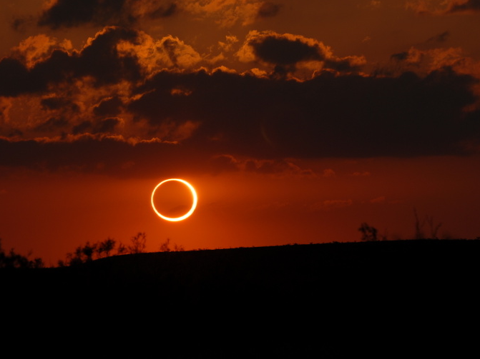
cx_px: 218
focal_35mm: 344
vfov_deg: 4.3
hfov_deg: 5.8
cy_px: 145
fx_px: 4765
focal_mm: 165
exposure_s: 1/125
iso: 100
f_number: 5.6
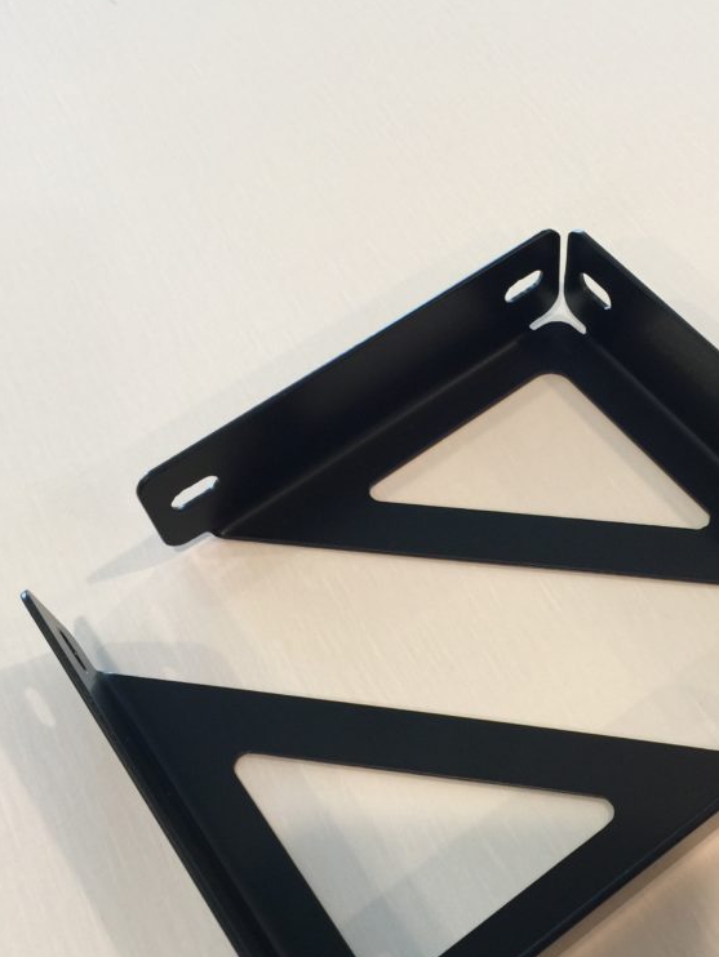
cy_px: 558
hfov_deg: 35.6
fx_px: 1107
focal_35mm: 40
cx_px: 489
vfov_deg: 46.6
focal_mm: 4.15
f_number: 2.2
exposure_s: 1/30
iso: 50
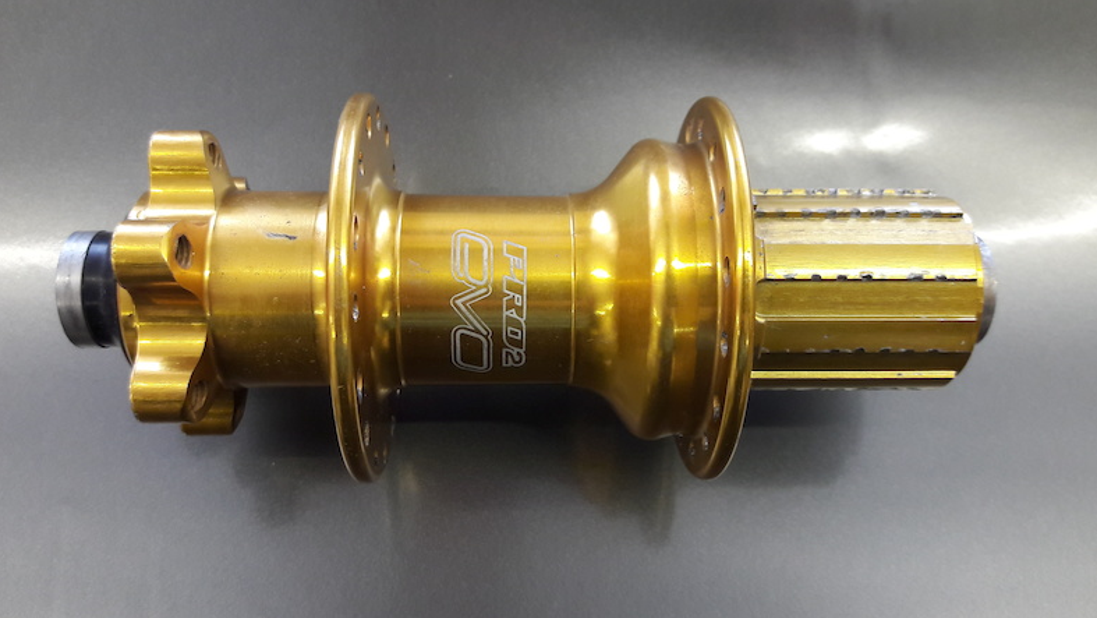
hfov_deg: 62.6
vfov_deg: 37.8
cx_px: 549
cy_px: 326
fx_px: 902
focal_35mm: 31
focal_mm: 3.7
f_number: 1.9
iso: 80
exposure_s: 1/33
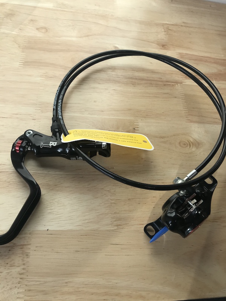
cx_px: 113
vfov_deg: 63.4
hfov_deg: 49.7
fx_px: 244
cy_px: 150
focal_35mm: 28
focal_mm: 3.99
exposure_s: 1/359
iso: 20
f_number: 1.8
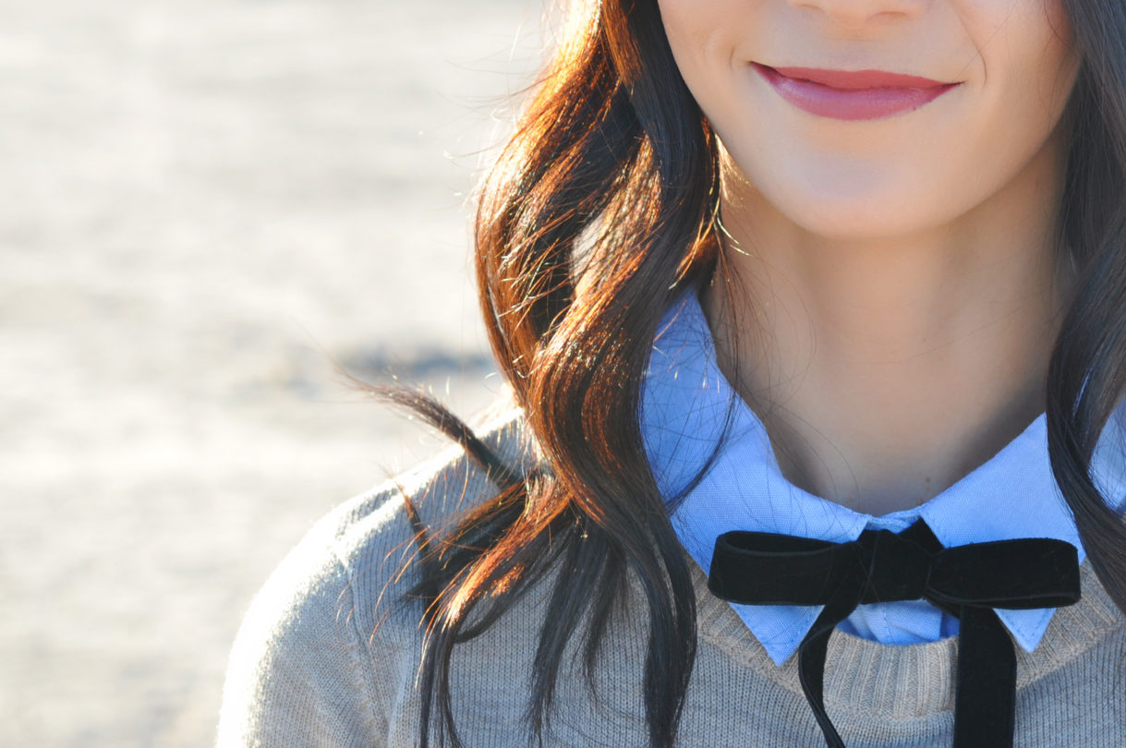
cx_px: 369
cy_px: 529
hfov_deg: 16.2
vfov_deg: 10.8
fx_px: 3937
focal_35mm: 126
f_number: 5.6
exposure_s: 1/160
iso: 200
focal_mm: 50
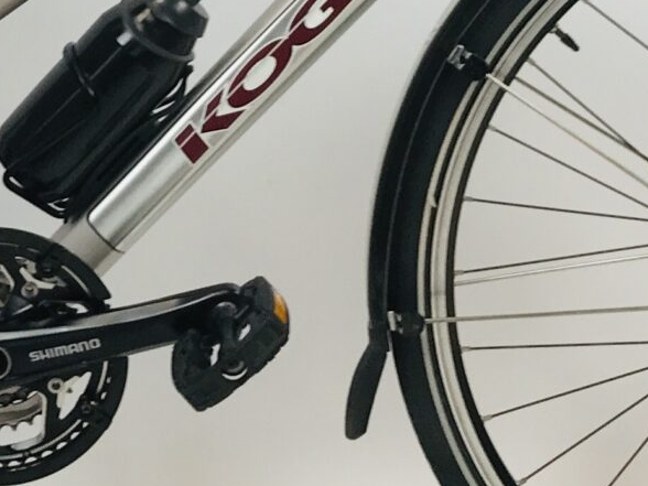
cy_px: -188
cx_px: 114
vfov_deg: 11.7
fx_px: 2284
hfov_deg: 16.0
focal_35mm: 122
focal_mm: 3.99
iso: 25
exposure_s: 1/50
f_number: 1.8
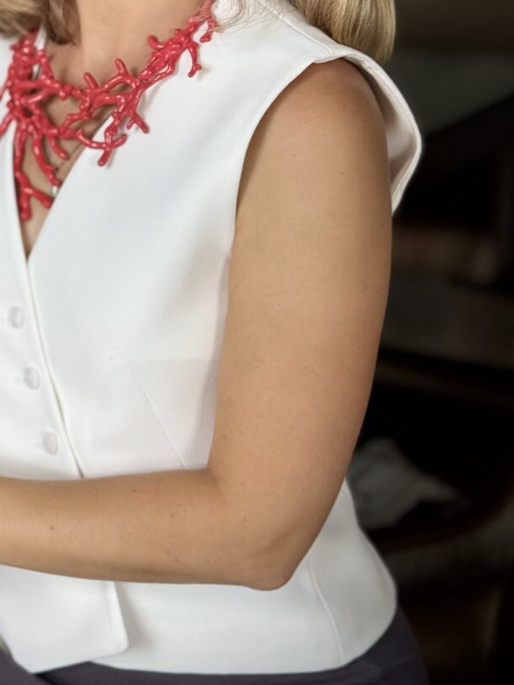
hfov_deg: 14.6
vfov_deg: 19.4
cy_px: 115
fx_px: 1980
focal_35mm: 100
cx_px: 28
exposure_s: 1/96
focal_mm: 6.76
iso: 100
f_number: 1.78
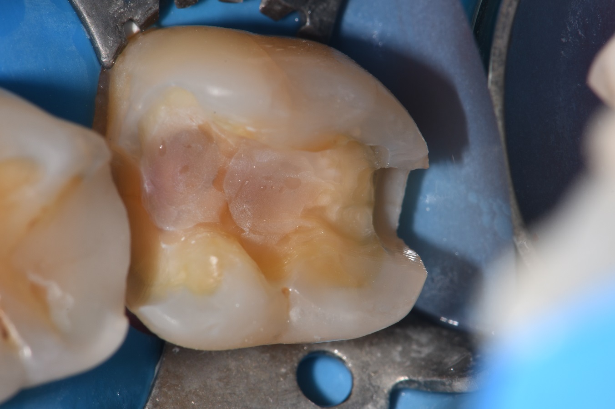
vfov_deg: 8.7
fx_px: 2681
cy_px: 204
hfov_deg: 13.1
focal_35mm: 157
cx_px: 308
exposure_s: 1/160
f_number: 32
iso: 200
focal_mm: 105
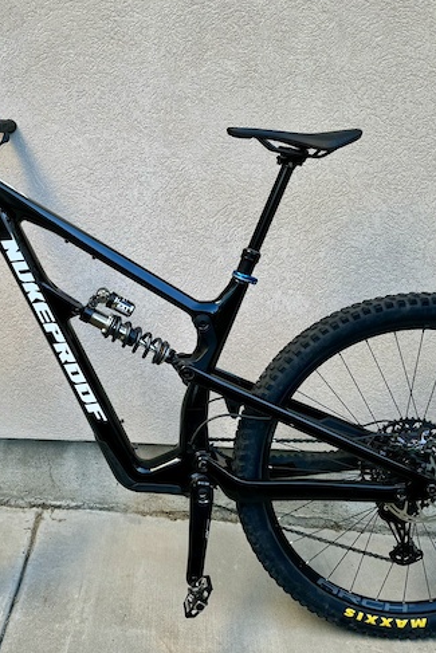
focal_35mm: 41
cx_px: 113
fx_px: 744
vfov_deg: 47.2
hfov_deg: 32.1
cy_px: 272
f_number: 1.78
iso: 64
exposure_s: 1/232
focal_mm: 6.76
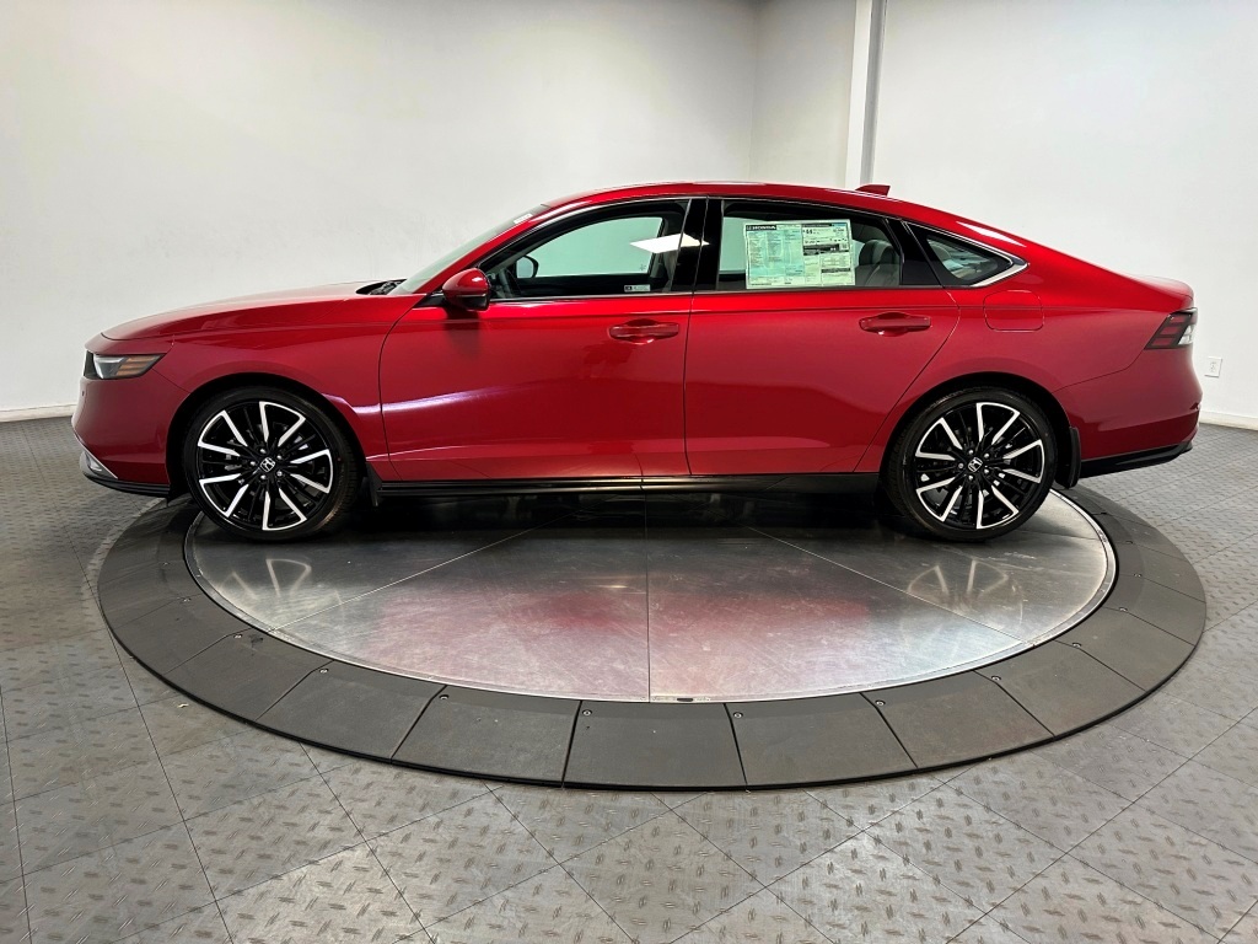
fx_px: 872
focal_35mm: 24
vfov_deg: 56.8
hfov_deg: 71.6
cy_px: 472
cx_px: 629
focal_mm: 6.86
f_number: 1.78
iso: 320
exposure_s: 1/60
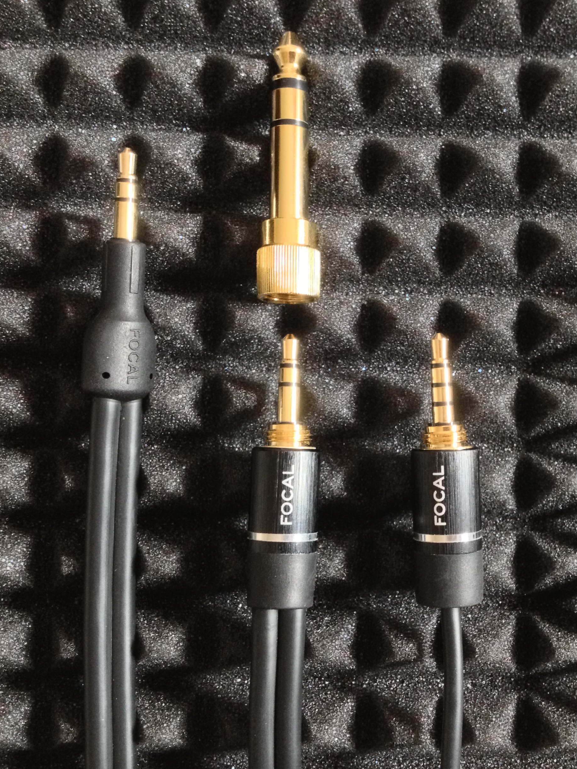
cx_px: 404
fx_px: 1045
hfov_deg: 30.5
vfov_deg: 40.4
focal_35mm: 47
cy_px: 386
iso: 320
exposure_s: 1/20
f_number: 2.4
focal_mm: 4.28
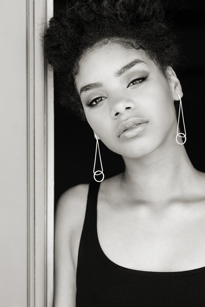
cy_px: 154
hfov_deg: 13.0
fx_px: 898
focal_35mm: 105
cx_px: 102
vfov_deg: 19.5
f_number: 5.6
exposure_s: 1/320
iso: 400
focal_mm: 105
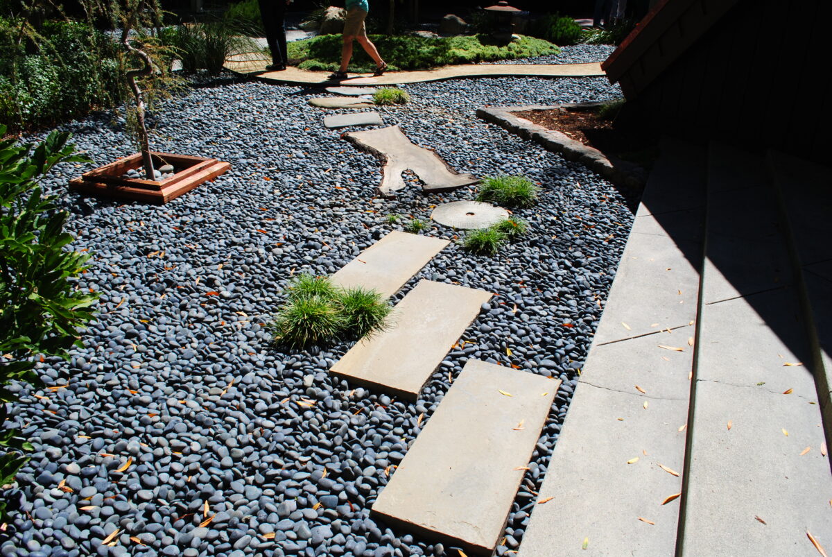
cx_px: 416
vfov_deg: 48.0
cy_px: 278
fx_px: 625
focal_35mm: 27
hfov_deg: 67.3
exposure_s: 1/250
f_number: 10
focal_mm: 18
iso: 180
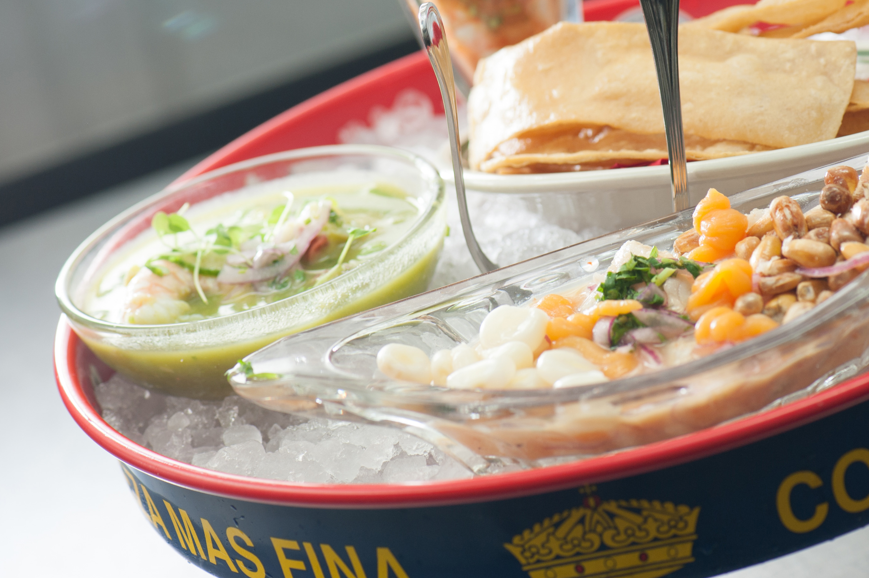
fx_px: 3860
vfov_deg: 8.6
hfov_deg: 12.8
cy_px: 141
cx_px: 571
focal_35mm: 160
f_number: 5.6
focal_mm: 105
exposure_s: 1/80
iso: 400
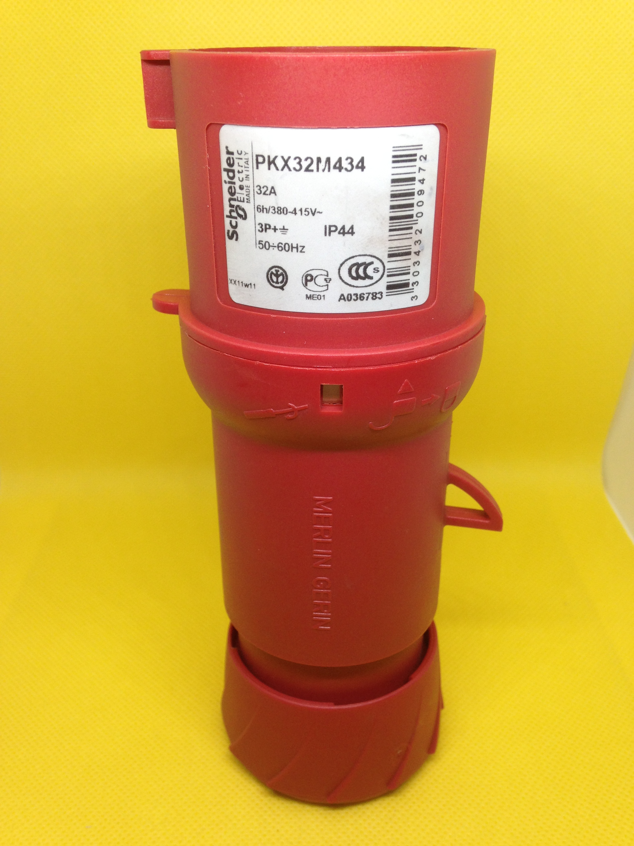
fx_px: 806
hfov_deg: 42.9
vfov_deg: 55.4
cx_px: 317
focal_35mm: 33
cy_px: 423
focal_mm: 4.12
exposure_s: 1/120
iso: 80
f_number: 2.4
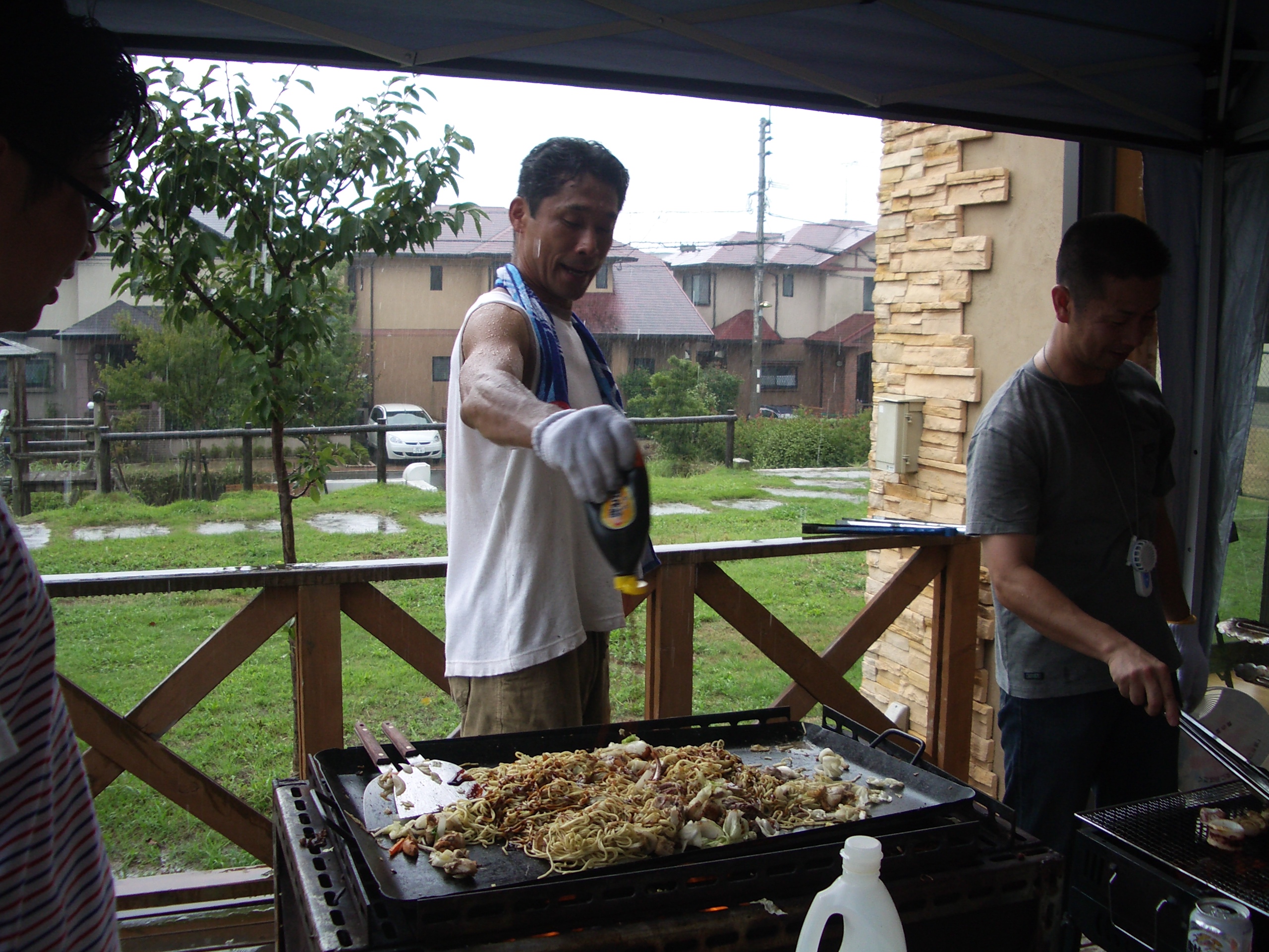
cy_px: 476
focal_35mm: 35
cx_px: 634
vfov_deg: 40.7
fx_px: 1283
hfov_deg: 52.6
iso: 80
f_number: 2.6
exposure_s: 1/100
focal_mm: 5.8
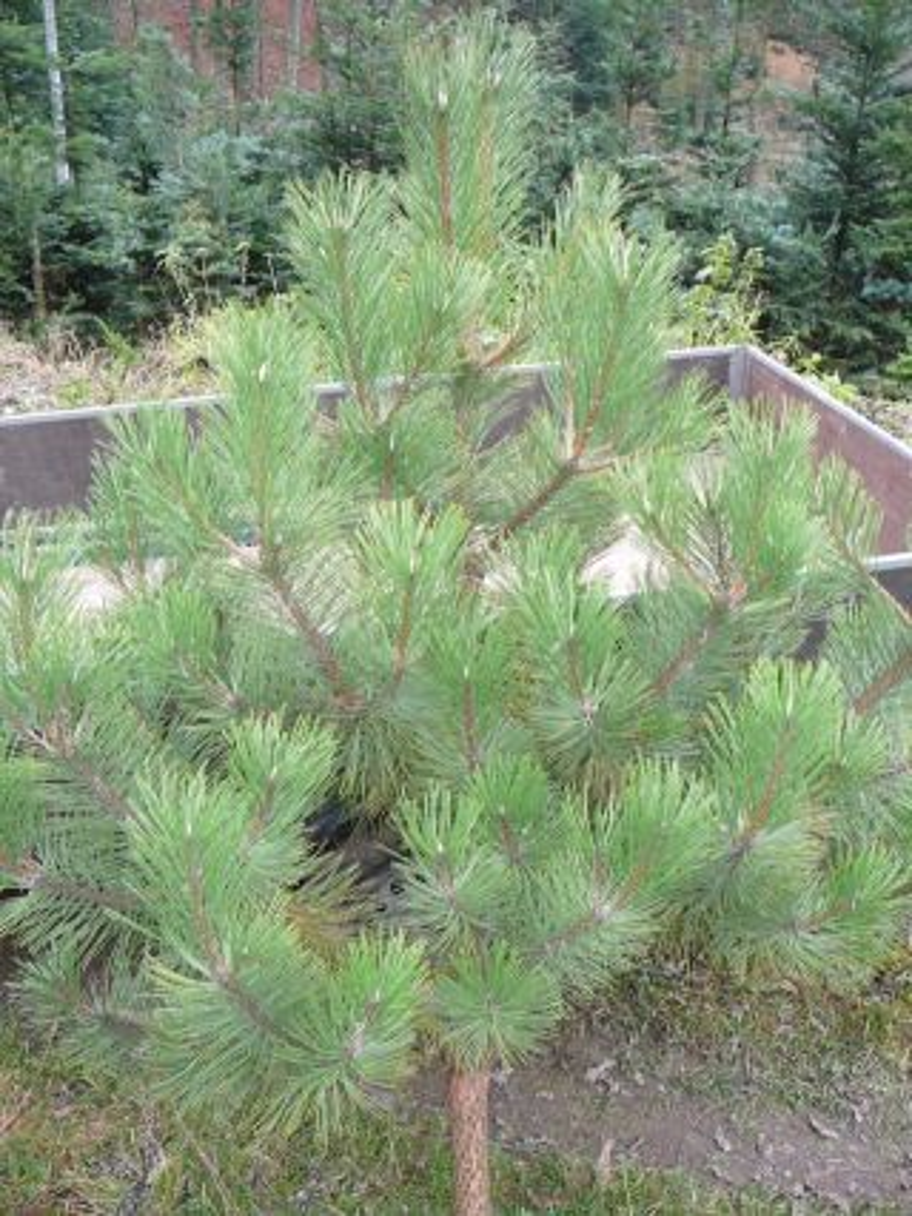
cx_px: 456
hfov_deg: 40.7
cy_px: 608
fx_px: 1230
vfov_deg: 52.6
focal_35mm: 35
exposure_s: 1/13
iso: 100
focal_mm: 5.2
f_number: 2.8
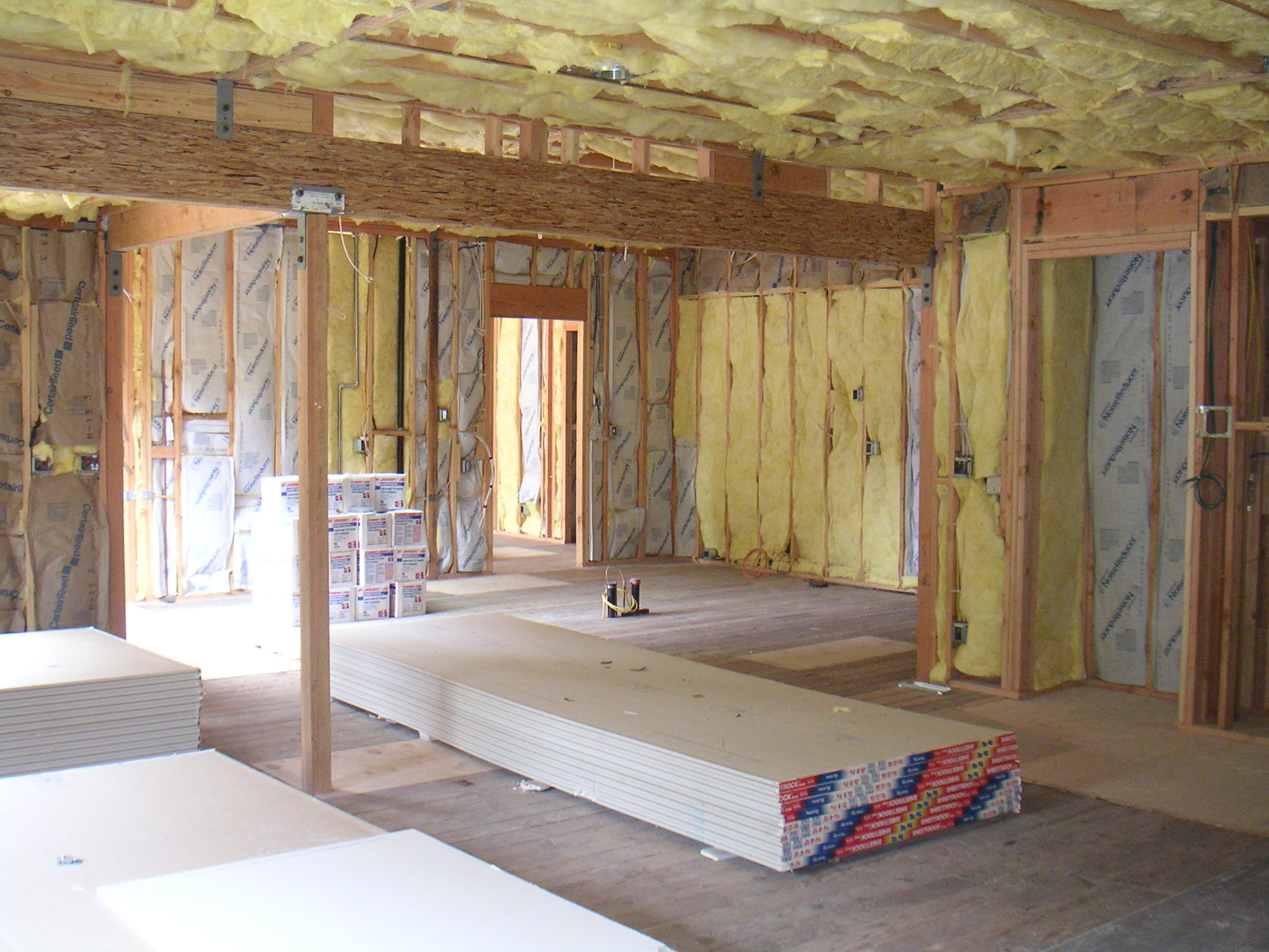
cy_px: 476
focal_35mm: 38
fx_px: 1393
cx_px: 634
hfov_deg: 49.0
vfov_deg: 37.7
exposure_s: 1/45
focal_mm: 6
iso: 160
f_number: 2.8
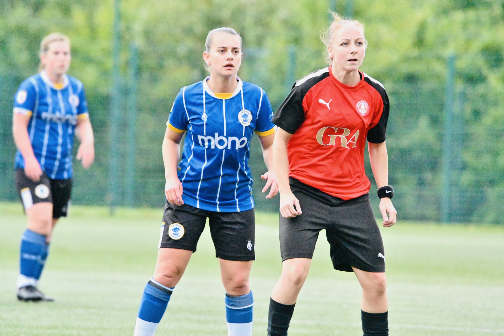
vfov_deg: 2.3
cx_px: 252
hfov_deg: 3.4
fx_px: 8399
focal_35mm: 600
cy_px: 168
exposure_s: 1/1250
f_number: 9
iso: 25600
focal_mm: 600
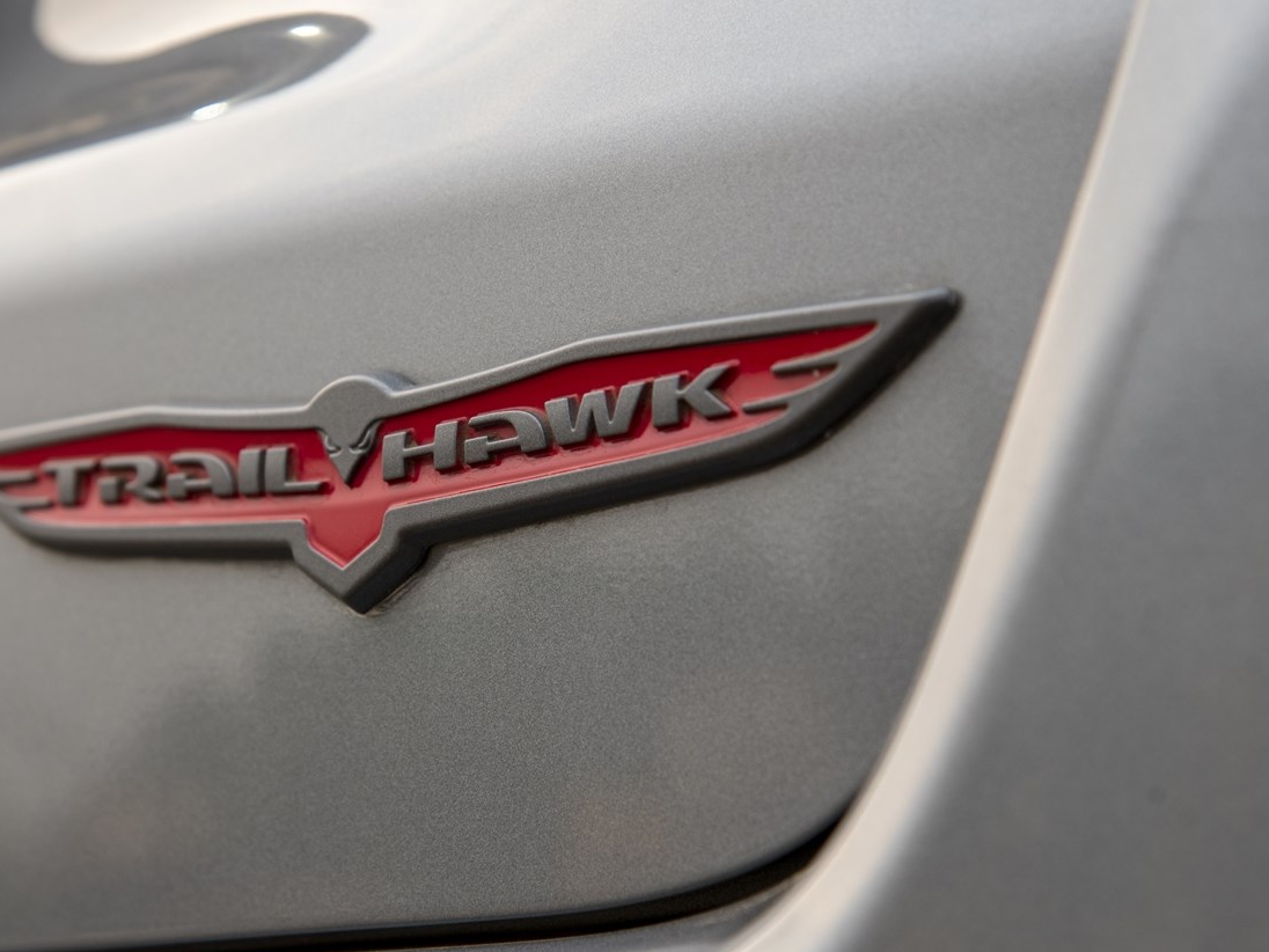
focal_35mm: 142
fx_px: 5206
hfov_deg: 13.9
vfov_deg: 10.4
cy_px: 460
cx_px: 470
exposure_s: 1/125
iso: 200
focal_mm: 100
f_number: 6.3
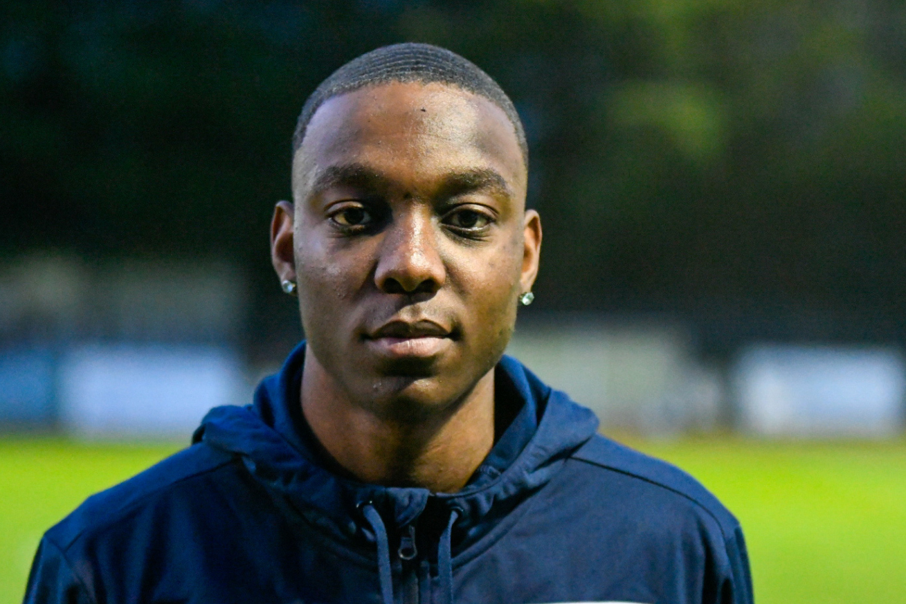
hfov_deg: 11.7
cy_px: 295
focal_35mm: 176
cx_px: 451
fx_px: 4430
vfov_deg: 7.8
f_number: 2.8
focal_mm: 100
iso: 12800
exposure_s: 1/640
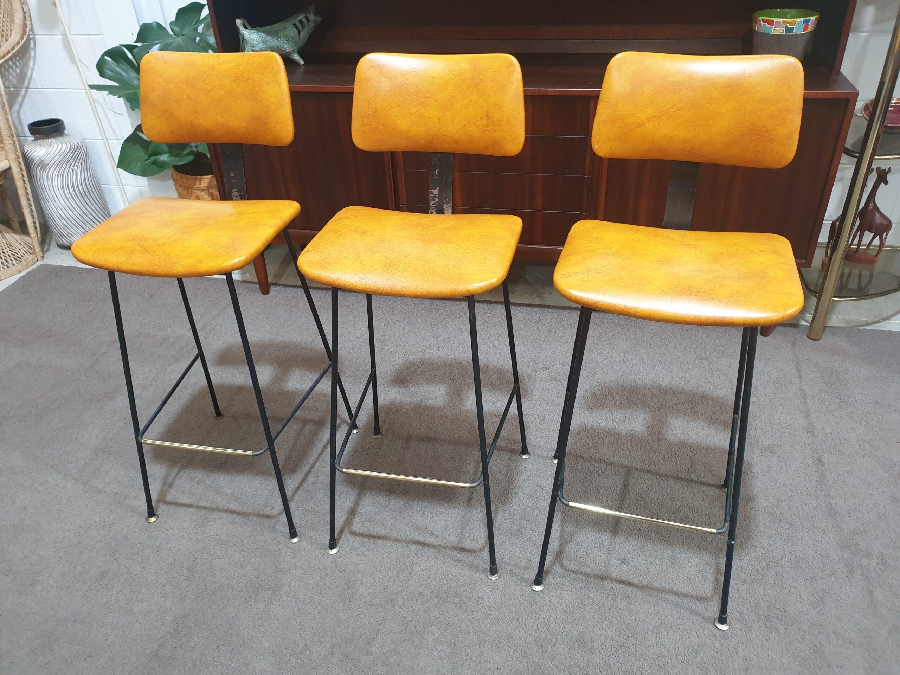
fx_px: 676
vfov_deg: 53.1
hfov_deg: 67.3
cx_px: 450
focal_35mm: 26
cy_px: 338
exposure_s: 1/25
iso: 320
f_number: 2.4
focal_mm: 4.3
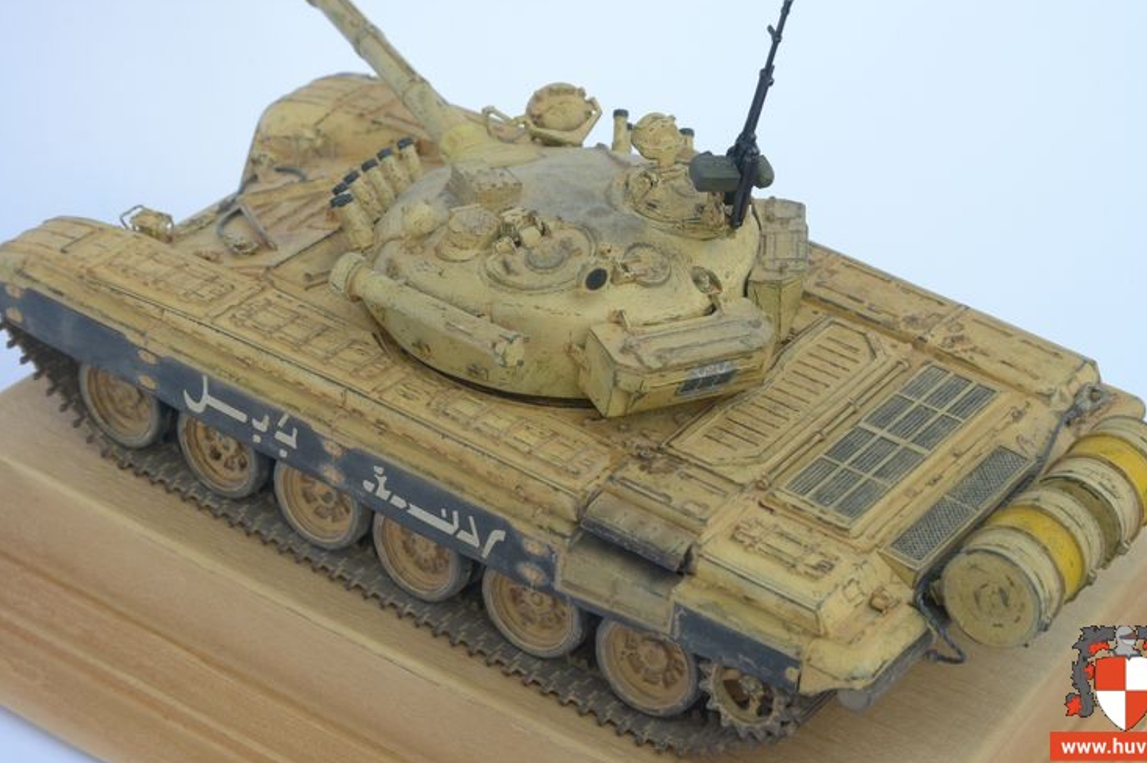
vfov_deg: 12.8
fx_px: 3407
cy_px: 359
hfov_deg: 19.1
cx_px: 574
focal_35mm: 107
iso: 1250
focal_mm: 98
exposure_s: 1/100
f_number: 18
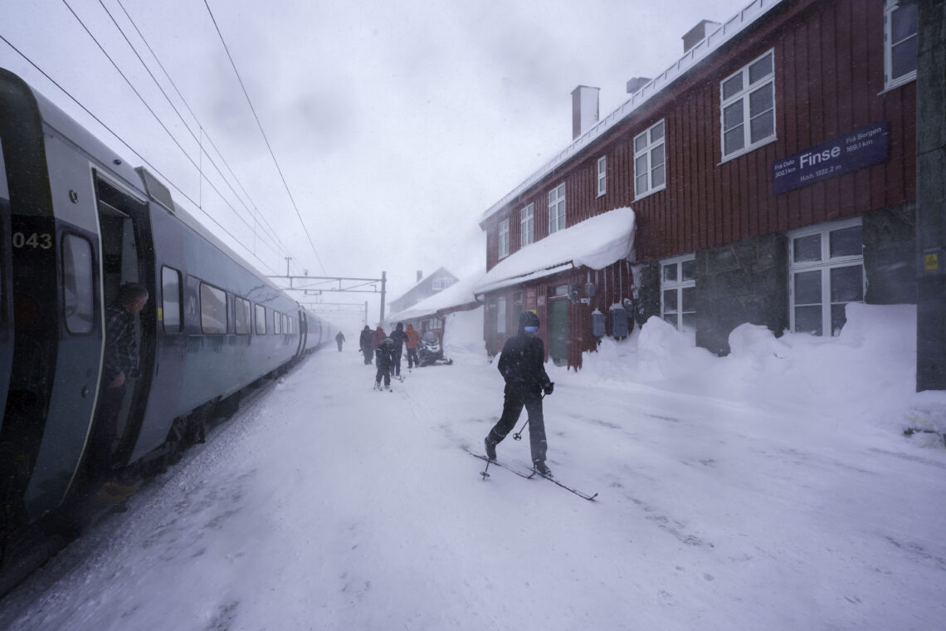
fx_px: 526
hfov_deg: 84.0
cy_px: 316
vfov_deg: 61.9
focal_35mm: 20
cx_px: 473
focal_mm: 20
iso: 250
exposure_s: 1/1250
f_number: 8
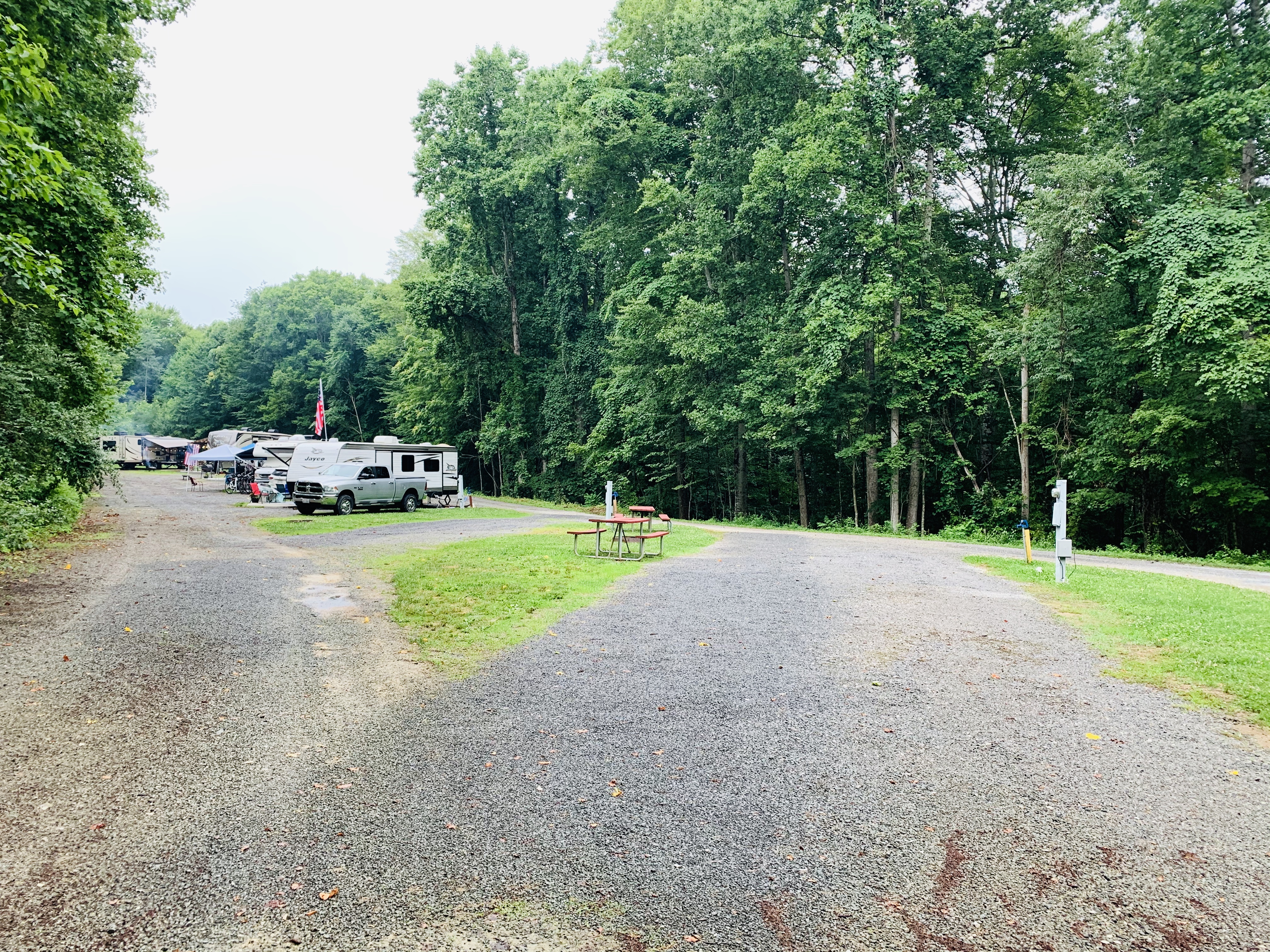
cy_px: 476
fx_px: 954
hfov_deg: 67.3
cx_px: 635
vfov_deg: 53.1
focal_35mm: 26
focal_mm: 4.25
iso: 100
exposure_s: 1/82
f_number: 1.8
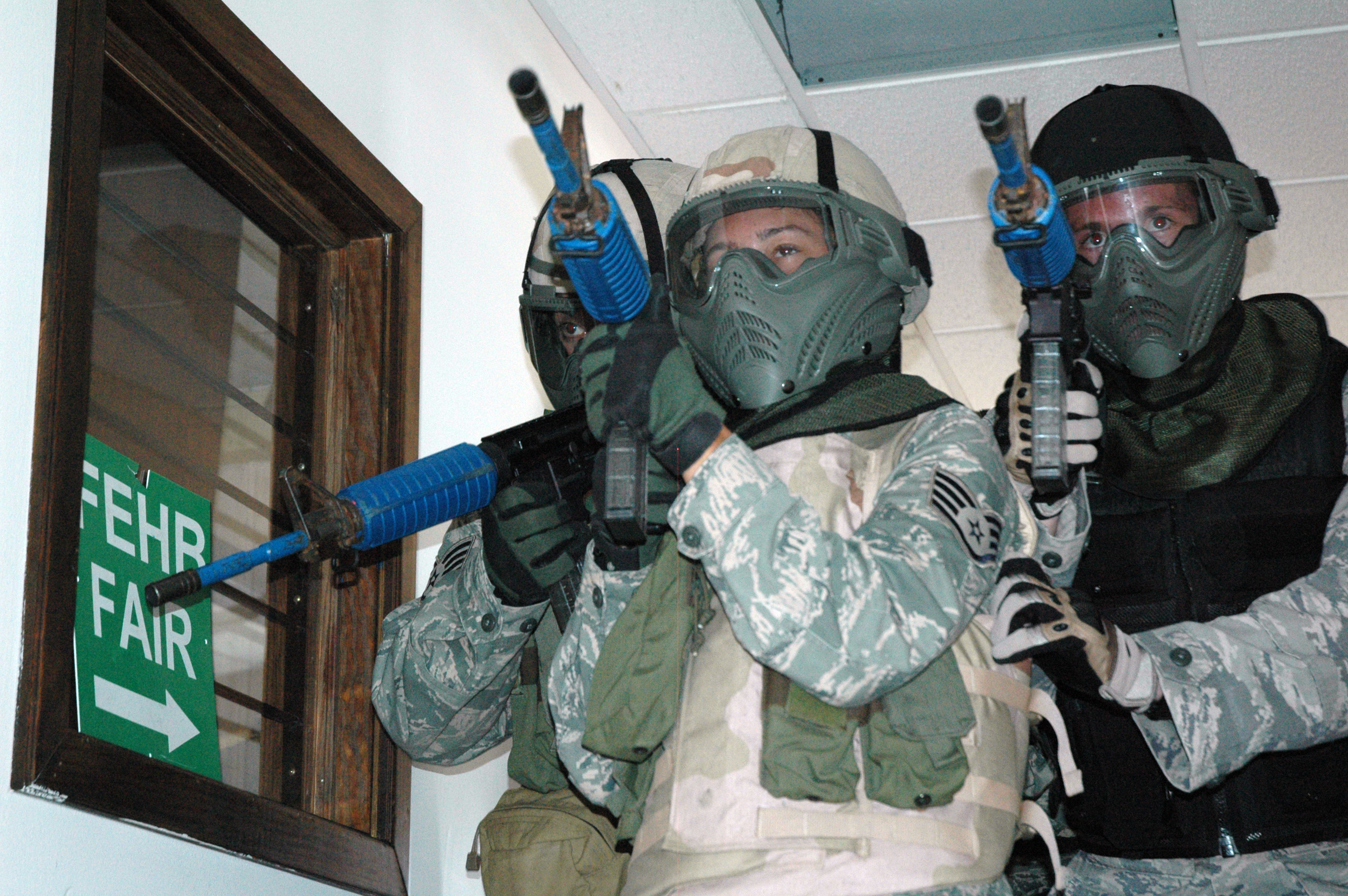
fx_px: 2581
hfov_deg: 29.3
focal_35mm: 69
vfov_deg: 19.7
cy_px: 448
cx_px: 674
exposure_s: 1/60
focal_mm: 46
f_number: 4.5
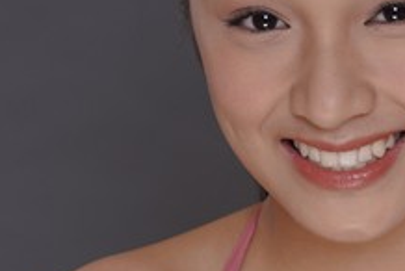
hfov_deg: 7.5
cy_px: 136
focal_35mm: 275
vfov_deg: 5.0
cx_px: 262
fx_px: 3098
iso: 160
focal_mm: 50
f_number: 2.8
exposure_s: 1/125
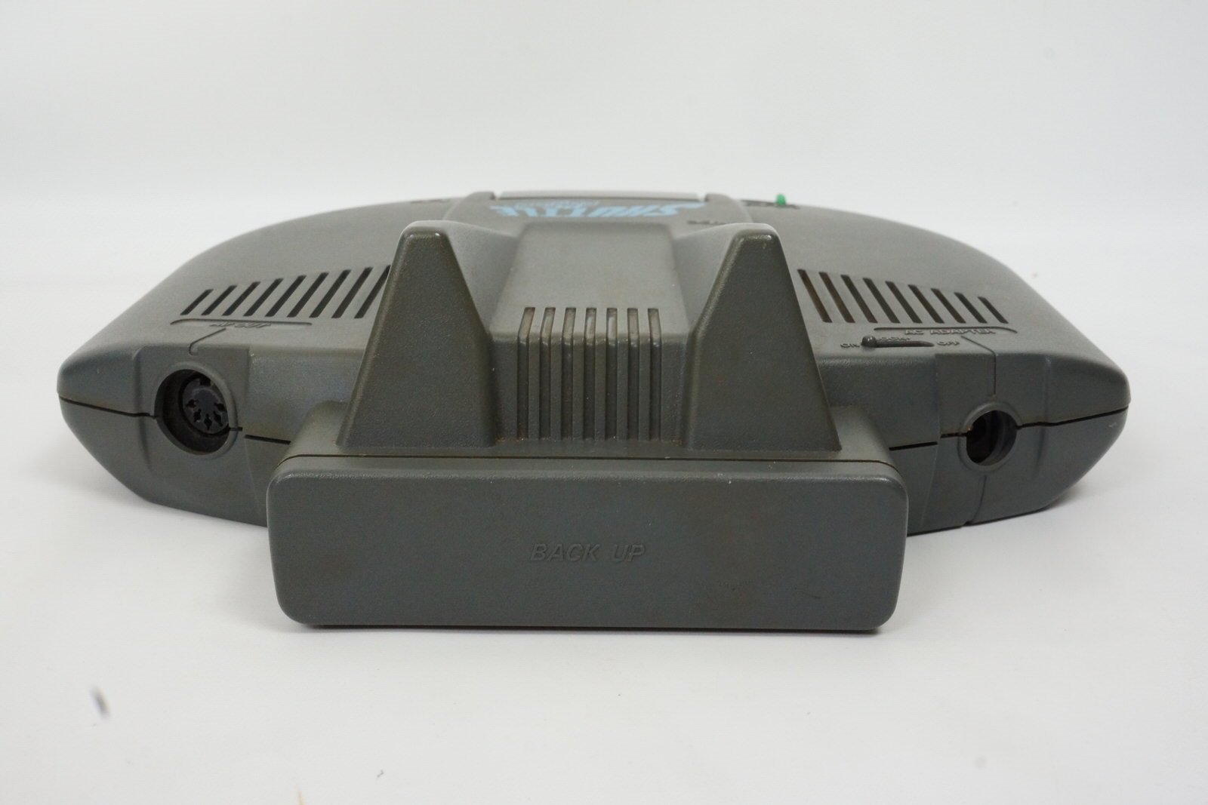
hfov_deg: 41.1
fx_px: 1611
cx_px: 604
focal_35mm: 48
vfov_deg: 28.1
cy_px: 402
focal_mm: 32
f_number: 16
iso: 1600
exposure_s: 1/15
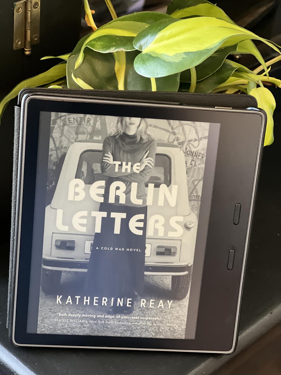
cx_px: 140
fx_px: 833
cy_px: 188
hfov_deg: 19.1
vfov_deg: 25.3
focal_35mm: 77
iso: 500
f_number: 2.8
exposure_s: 1/15
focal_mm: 9
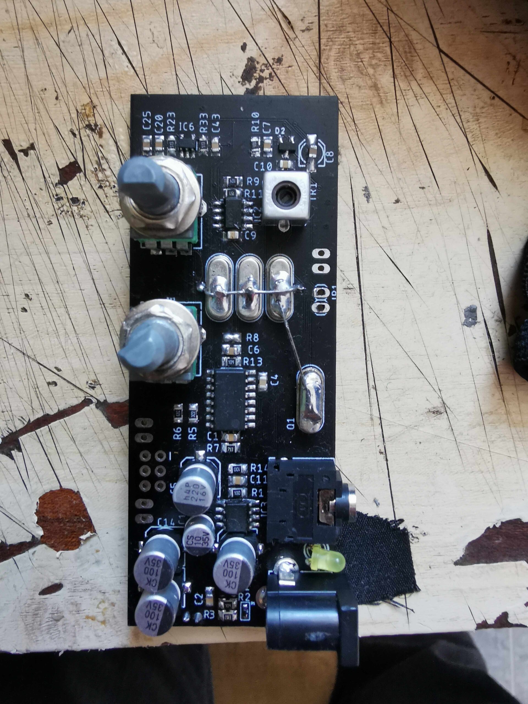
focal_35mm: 26
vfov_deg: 67.3
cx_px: 264
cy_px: 352
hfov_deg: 53.1
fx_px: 529
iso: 500
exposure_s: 1/25
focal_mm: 2.35
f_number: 2.2
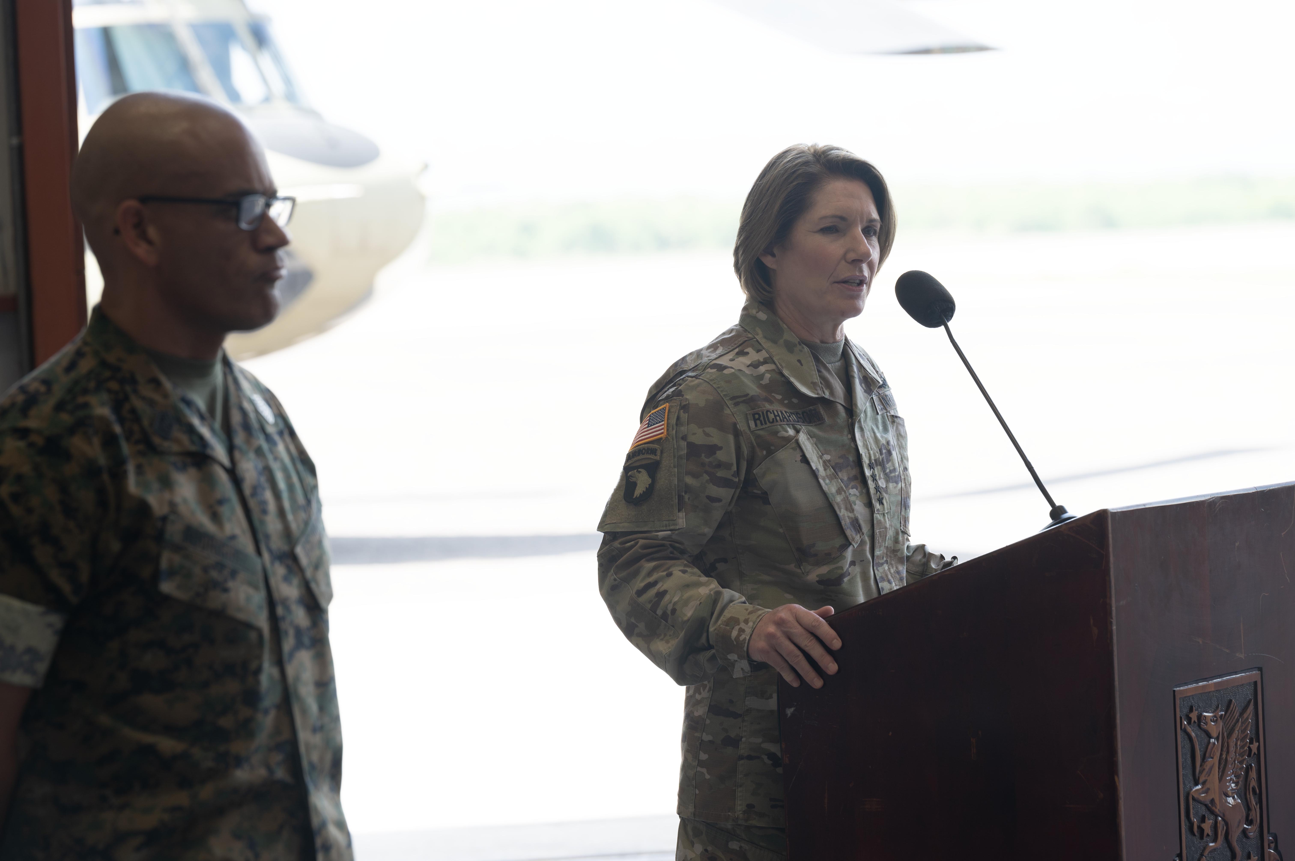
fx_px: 5392
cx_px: 648
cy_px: 430
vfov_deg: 9.1
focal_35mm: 150
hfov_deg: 13.7
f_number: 6.3
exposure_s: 1/60
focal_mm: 150
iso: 100
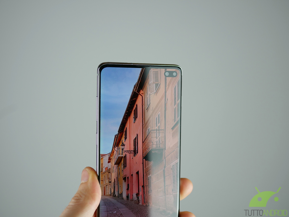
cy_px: 108
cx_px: 144
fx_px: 418
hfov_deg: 38.2
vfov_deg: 29.1
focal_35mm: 50
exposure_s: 1/125
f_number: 2.2
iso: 160
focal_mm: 25
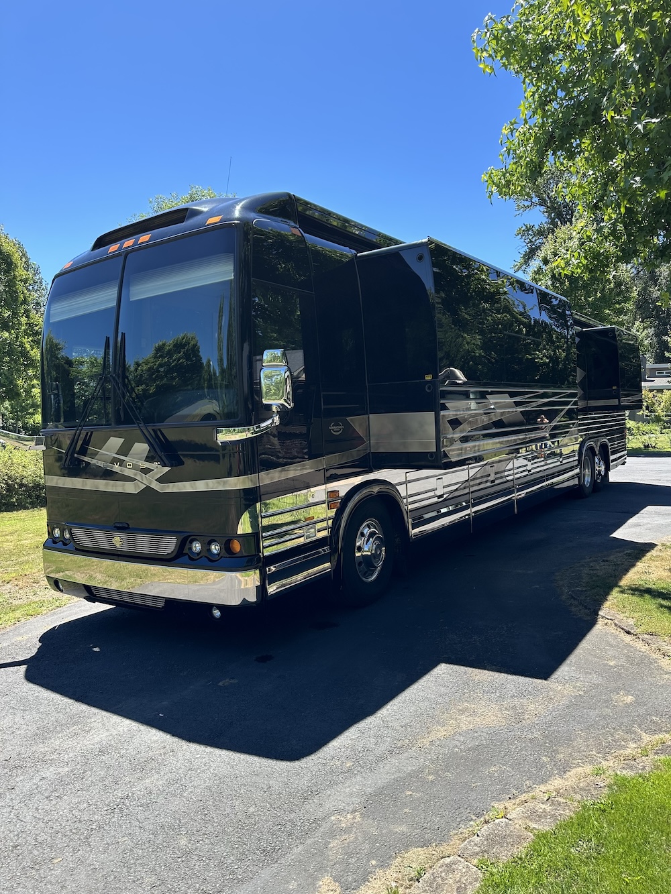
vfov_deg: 71.6
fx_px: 620
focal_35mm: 24
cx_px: 336
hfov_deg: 56.8
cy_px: 447
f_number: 1.78
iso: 80
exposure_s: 1/1587
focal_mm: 6.86
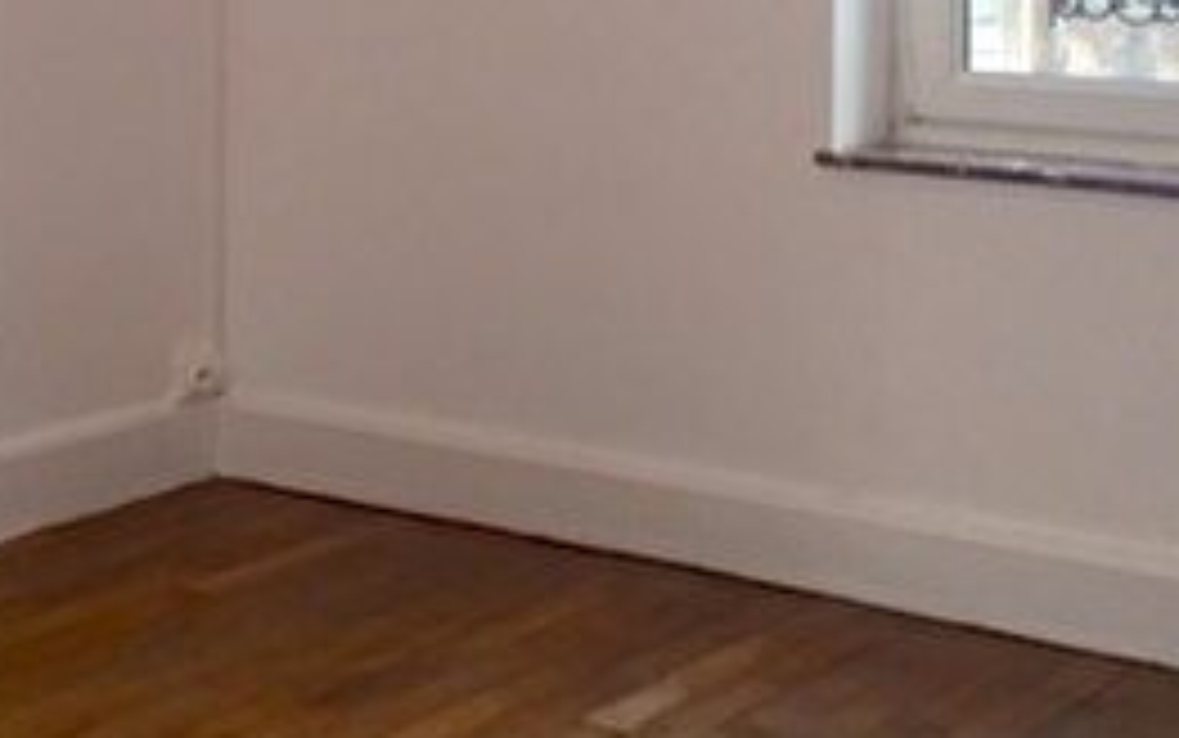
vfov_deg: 15.4
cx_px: 248
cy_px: -151
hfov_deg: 24.8
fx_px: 2636
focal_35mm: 82
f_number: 2.2
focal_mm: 4.15
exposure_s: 1/60
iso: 40
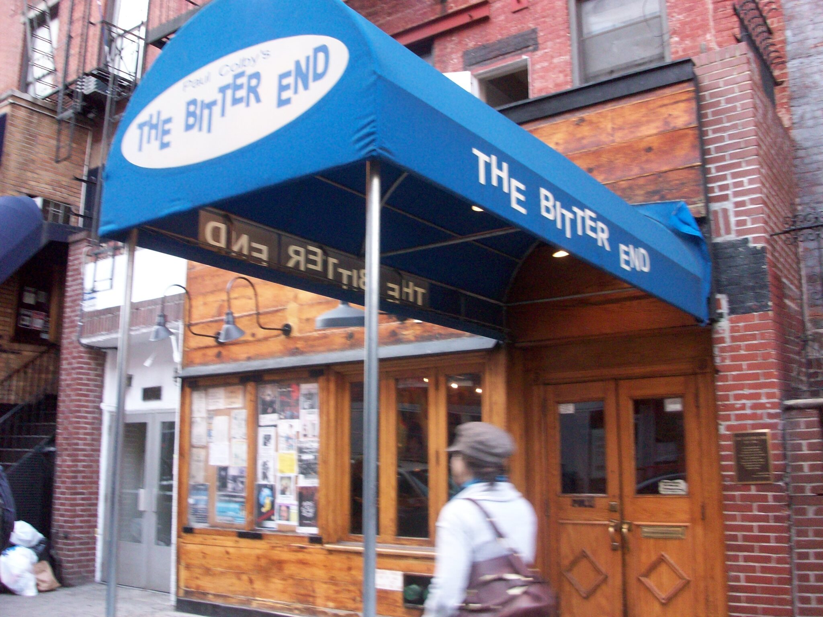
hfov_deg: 54.0
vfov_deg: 41.8
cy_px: 308
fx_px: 808
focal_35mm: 34
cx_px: 412
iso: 160
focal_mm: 5.7
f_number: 2.8
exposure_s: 1/52.5
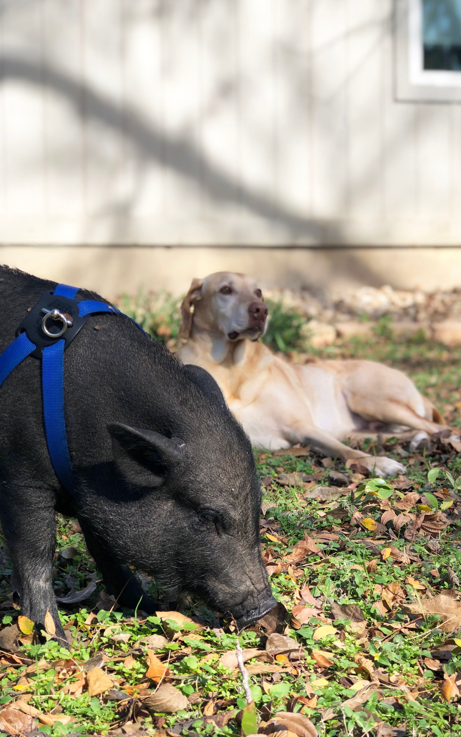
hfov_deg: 21.3
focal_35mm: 61
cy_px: 369
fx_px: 1226
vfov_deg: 33.5
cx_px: 271
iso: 20
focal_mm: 6.6
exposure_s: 1/304
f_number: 2.8
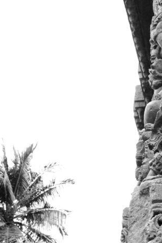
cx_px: 154
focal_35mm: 59
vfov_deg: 33.7
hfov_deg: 22.3
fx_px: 398
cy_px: 89
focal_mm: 18
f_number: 5.6
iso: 160
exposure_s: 1/125
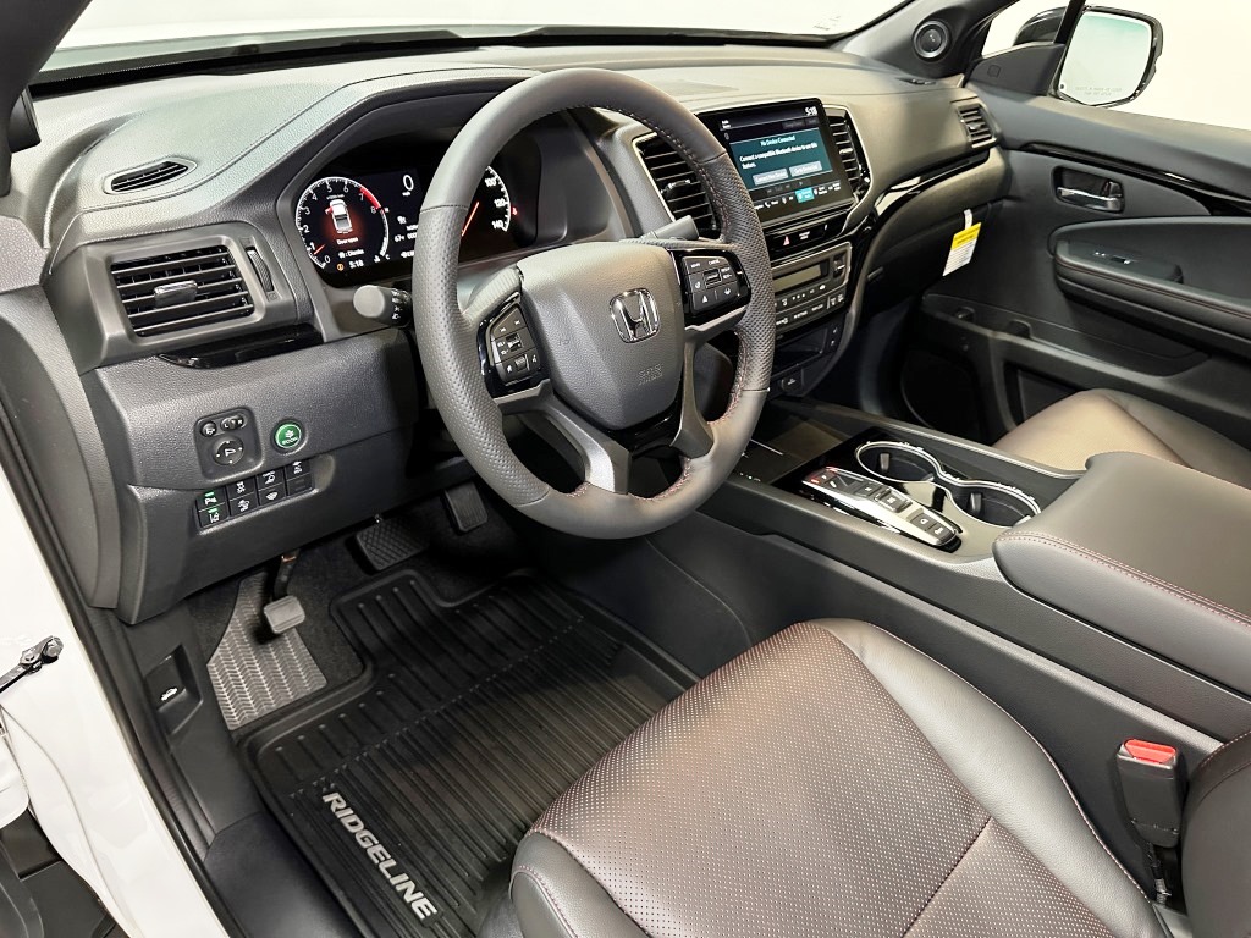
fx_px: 867
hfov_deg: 71.6
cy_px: 469
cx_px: 626
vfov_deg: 56.8
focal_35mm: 24
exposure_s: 1/30
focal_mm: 6.86
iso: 1000
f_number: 1.78
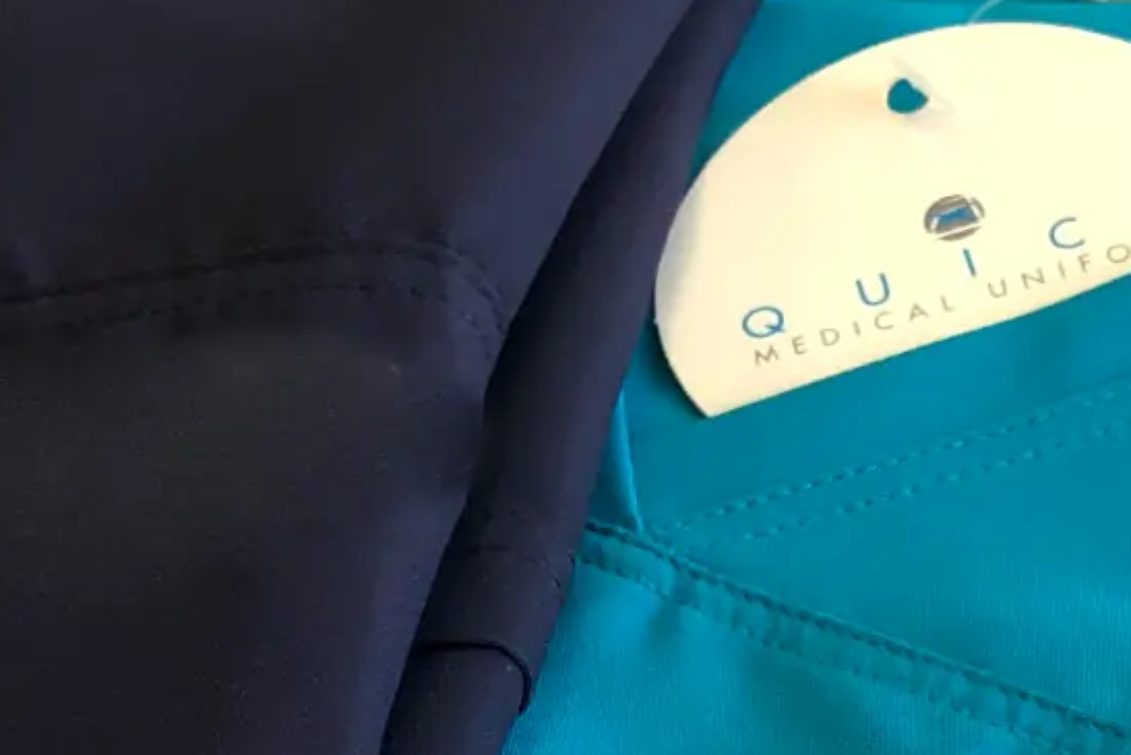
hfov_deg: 14.9
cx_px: 753
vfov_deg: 9.9
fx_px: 4305
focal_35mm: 137
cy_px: 763
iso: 250
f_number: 2.8
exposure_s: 1/100
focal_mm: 50
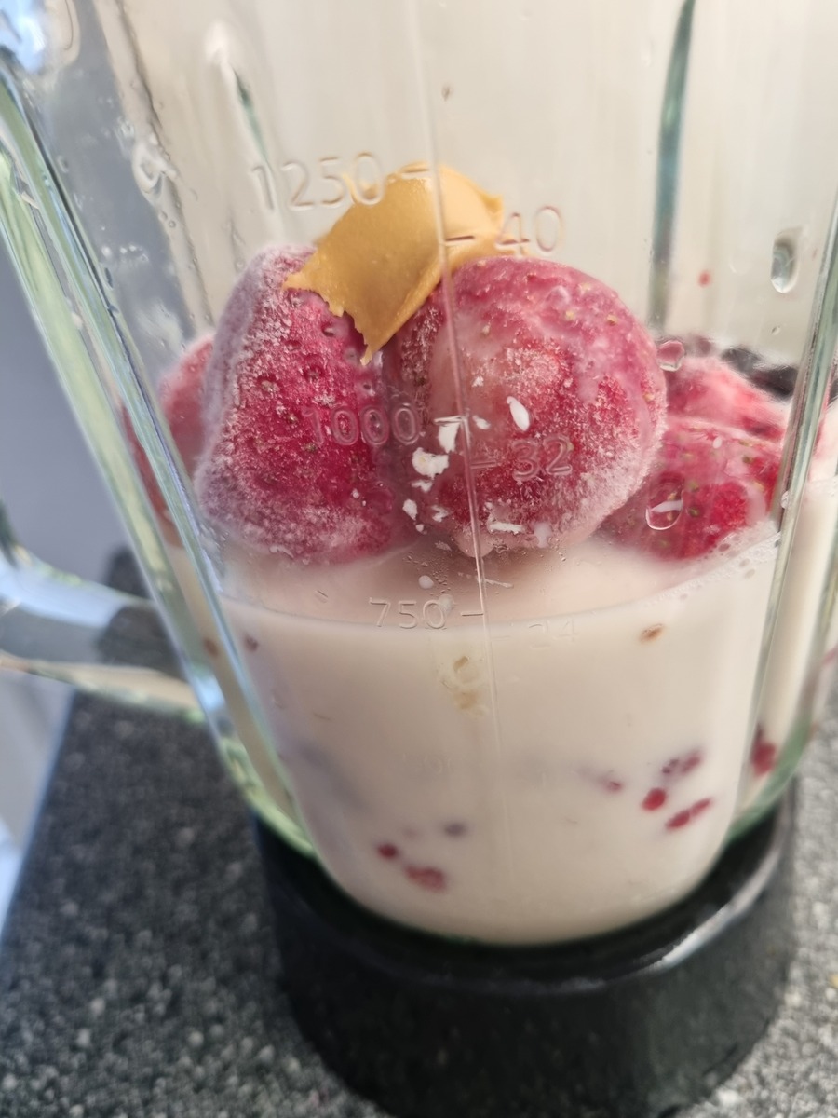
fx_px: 839
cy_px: 559
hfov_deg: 53.1
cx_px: 419
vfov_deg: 67.3
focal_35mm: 26
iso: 200
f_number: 1.8
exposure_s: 1/50
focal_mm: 5.4
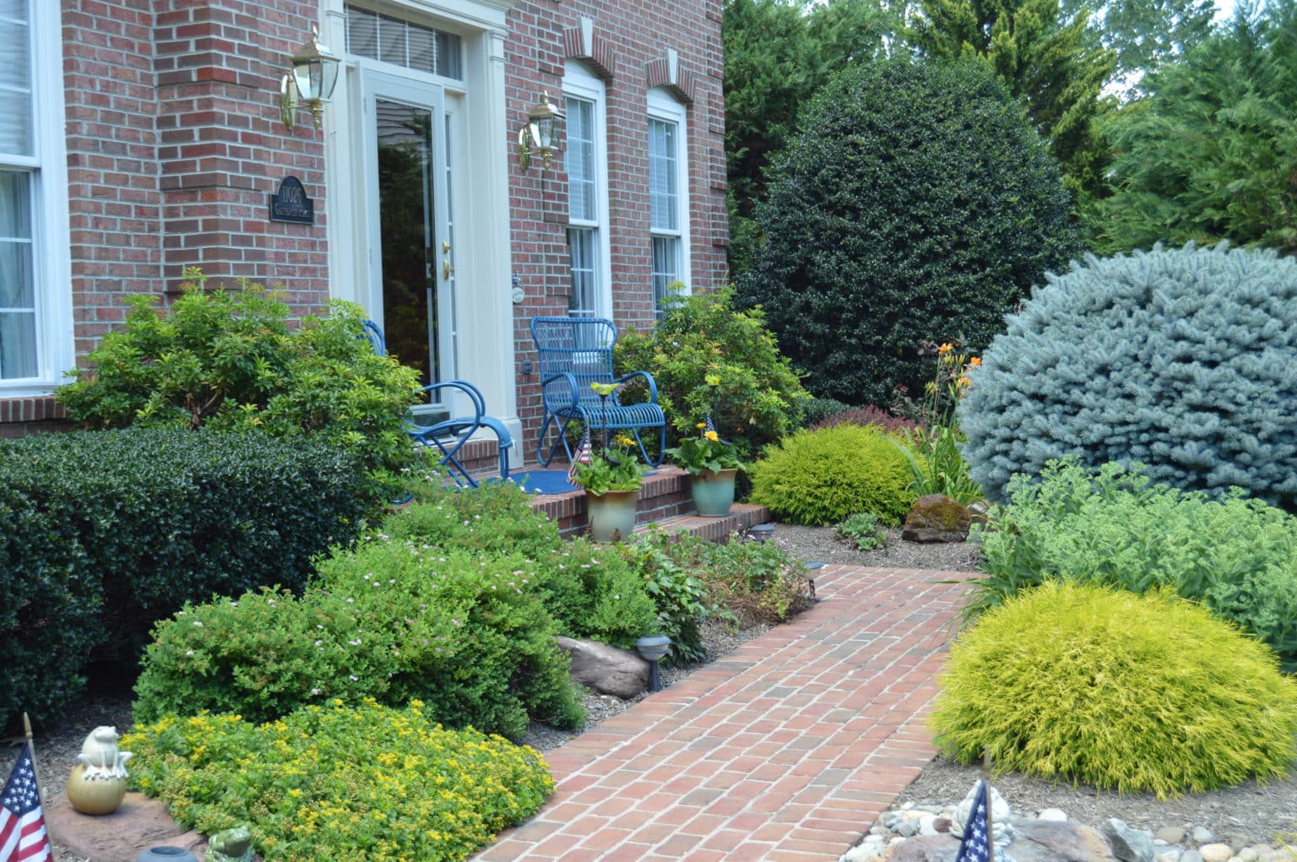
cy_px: 431
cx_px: 648
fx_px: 1890
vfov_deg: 25.7
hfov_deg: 37.9
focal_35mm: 52
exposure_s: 1/125
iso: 220
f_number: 5.6
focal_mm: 35
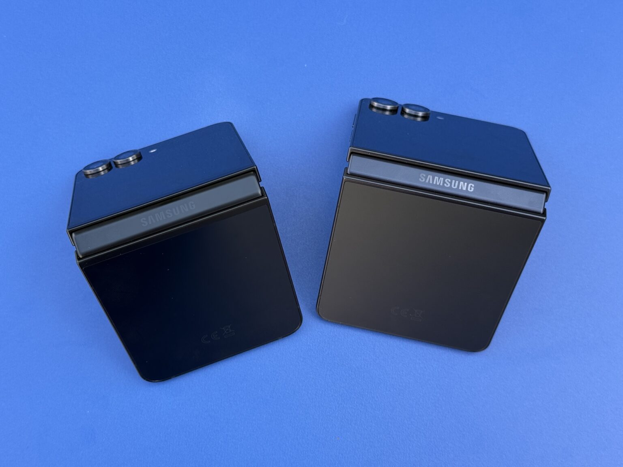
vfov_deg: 30.3
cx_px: 312
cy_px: 234
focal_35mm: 48
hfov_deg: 39.7
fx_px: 864
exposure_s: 1/361
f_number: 1.78
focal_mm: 6.76
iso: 64
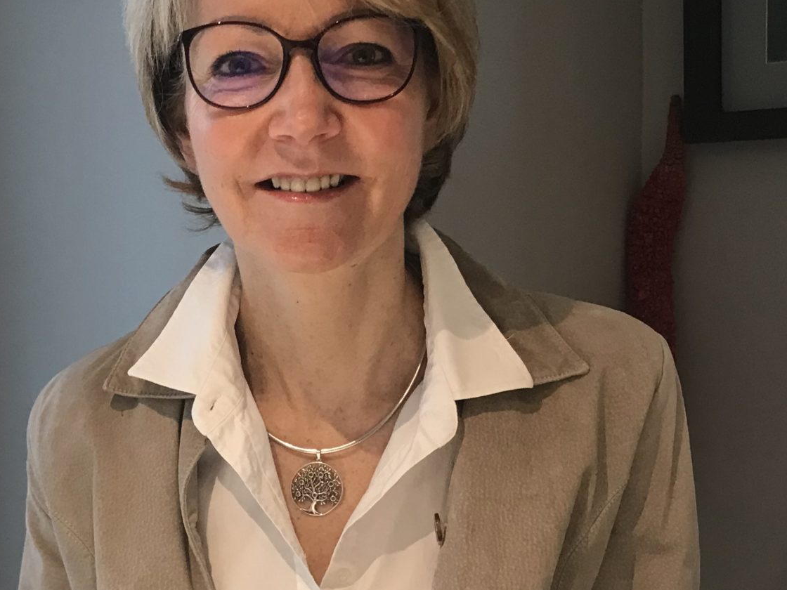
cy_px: 432
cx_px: 195
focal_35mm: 64
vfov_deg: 22.7
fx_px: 1455
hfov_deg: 29.8
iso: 40
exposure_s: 1/17
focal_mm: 3.99
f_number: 1.8
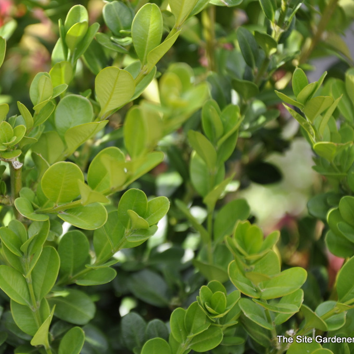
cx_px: 99
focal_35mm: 174
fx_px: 2013
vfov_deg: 10.0
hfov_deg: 10.0
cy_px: 176
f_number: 6.3
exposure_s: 1/160
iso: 200
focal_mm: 90
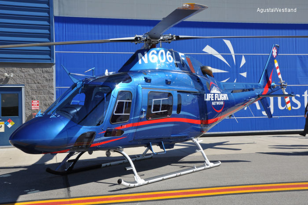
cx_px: 154
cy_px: 102
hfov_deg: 41.2
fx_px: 410
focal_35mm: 48
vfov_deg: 28.0
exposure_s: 1/200
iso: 200
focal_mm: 32
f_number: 14
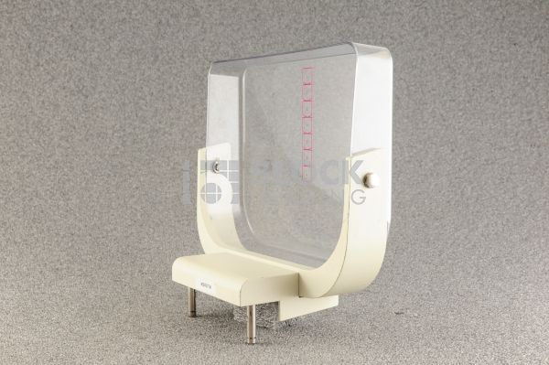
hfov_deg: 39.6
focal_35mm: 50
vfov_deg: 26.9
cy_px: 182
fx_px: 762
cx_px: 274
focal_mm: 50
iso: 1600
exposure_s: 1/160
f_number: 11
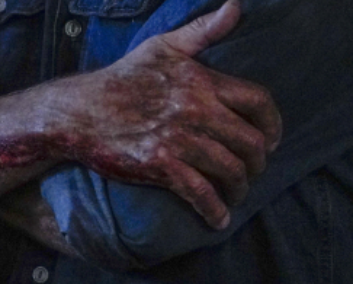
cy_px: -28
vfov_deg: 3.1
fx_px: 5282
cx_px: -399
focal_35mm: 505
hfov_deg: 3.8
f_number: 2.8
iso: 6400
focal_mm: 109
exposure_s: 1/160
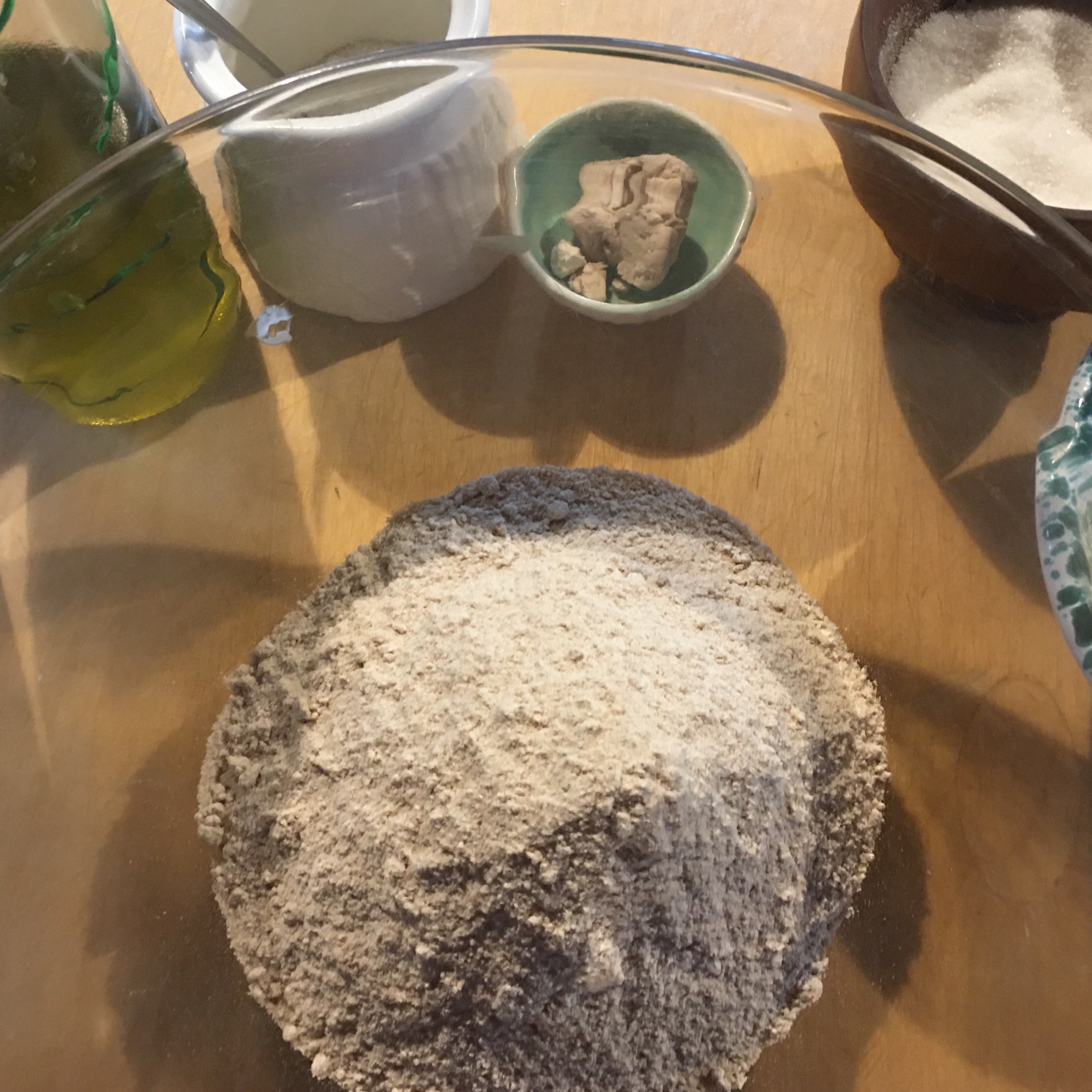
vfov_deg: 42.8
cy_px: 523
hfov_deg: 42.8
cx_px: 581
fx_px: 1392
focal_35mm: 39
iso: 100
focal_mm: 4.15
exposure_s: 1/8
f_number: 2.2
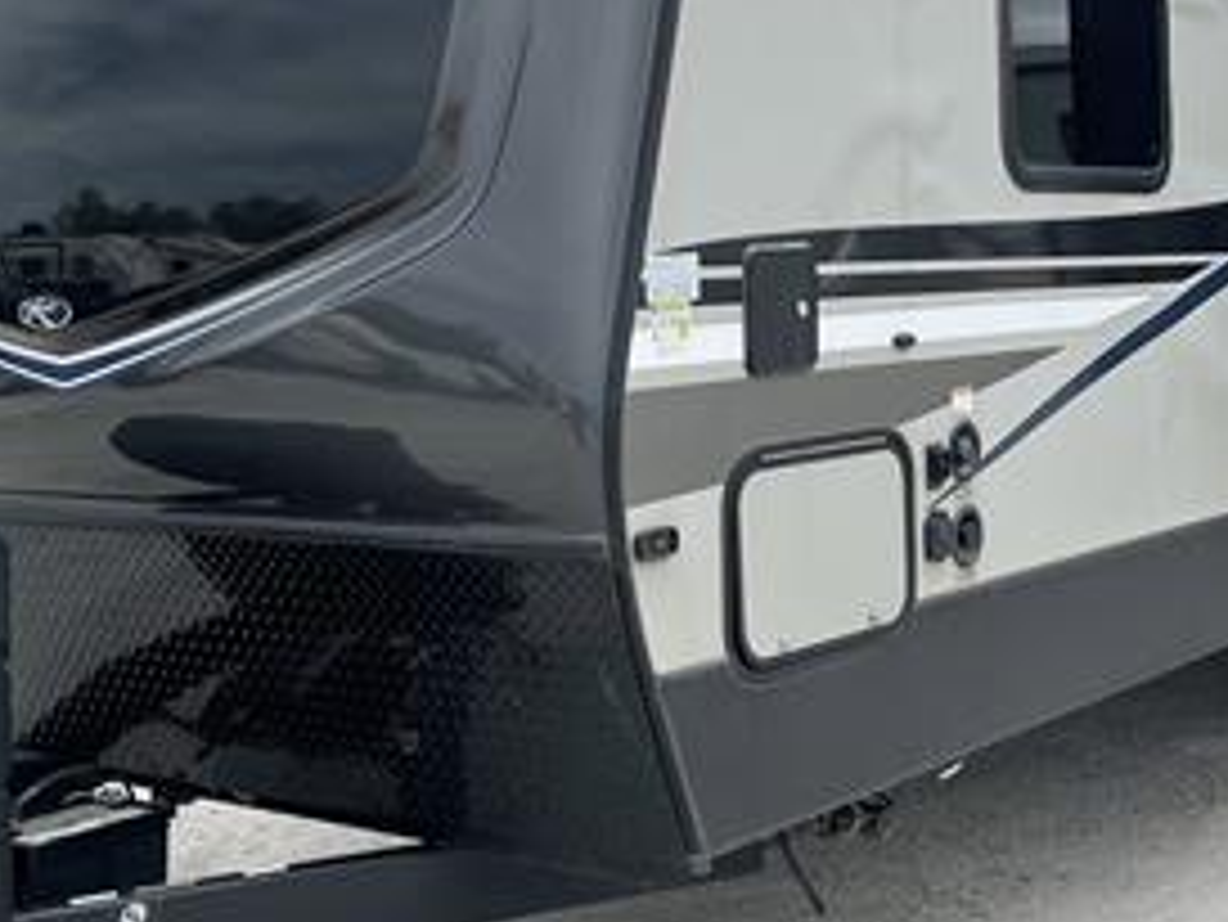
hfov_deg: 31.5
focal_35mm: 61
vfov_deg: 23.6
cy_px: 166
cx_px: 778
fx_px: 2165
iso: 32
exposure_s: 1/5376
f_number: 1.6
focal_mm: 5.1
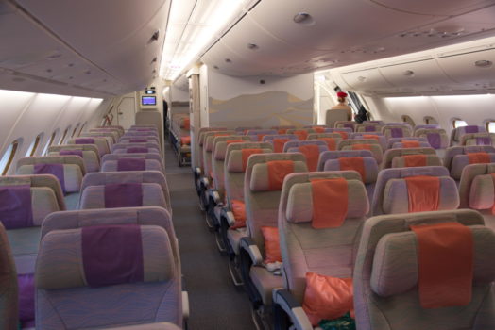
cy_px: 165
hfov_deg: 60.3
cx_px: 248
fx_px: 426
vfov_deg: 42.4
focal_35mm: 31
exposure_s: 1/40
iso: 800
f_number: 5.6
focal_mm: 31
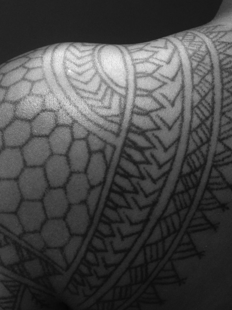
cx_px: 145
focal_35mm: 42
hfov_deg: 34.2
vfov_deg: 44.8
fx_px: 376
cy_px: 151
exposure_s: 1/20
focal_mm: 4.12
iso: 250
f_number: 2.4
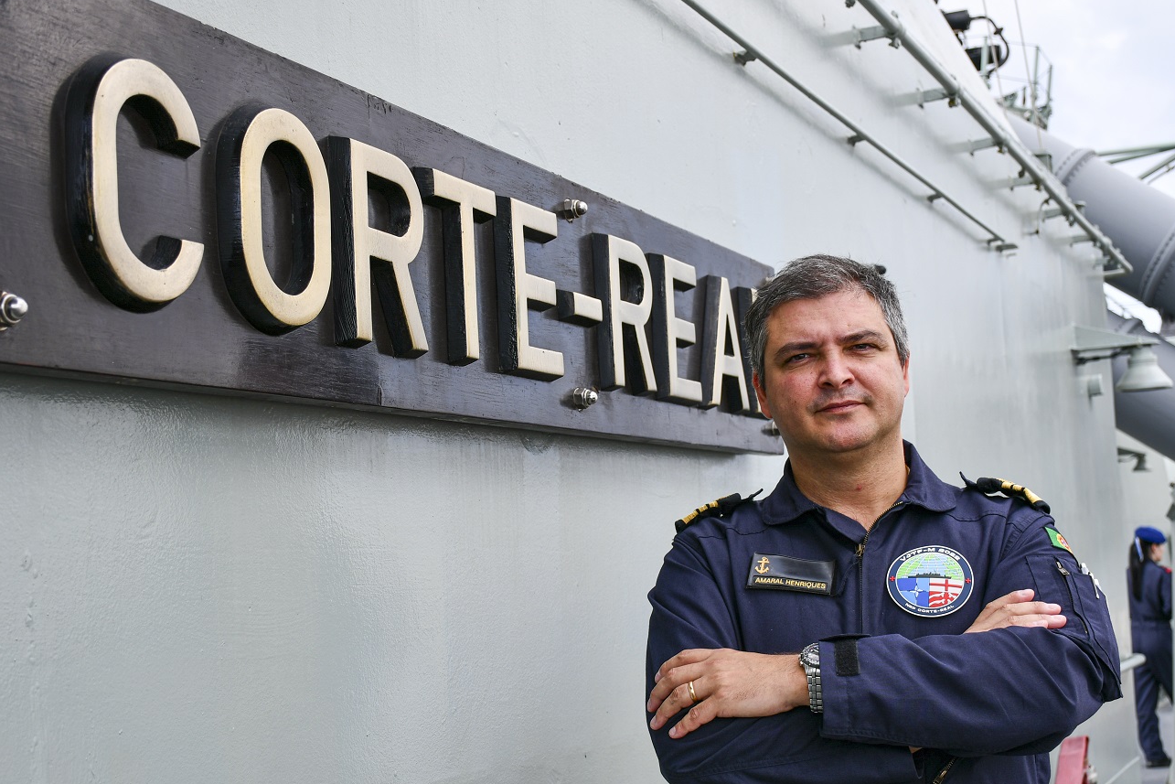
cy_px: 424
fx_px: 1697
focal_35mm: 52
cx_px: 576
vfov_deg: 26.0
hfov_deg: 38.2
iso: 100
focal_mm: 32
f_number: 5.6
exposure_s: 1/320
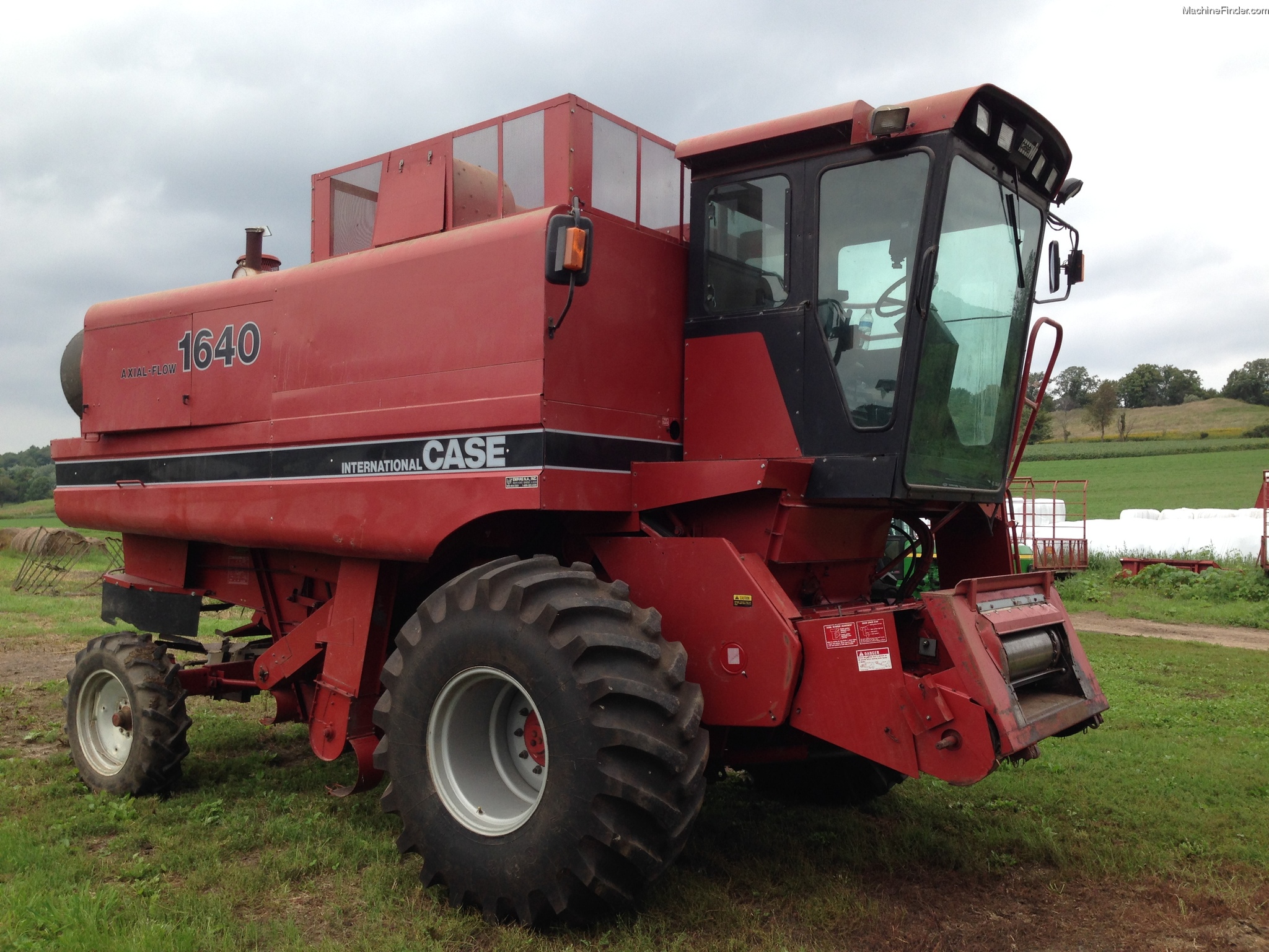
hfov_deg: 55.4
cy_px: 476
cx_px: 634
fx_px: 1210
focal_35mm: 33
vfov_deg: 42.9
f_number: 2.4
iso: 50
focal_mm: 4.12
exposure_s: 1/507
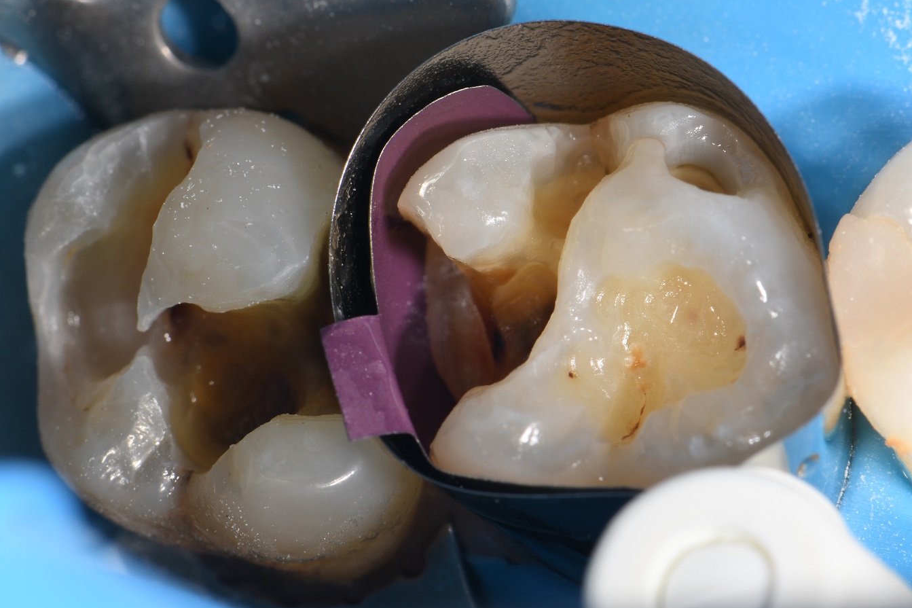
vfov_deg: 8.7
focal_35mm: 158
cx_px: 458
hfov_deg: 13.0
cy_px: 304
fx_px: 4002
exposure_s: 1/200
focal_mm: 105
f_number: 32
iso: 200
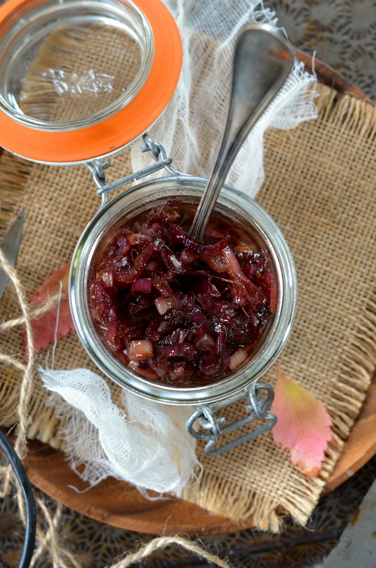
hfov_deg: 18.1
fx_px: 1180
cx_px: 188
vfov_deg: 27.0
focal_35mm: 75
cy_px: 284
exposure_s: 1/60
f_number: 4
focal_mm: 50
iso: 560
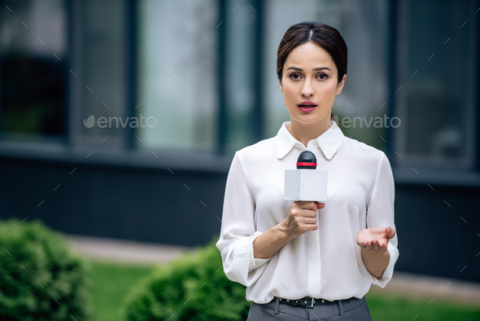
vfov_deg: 6.9
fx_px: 2668
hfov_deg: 10.3
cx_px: 240
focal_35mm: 200
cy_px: 160
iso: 80
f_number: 2.8
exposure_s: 1/400
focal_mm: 200
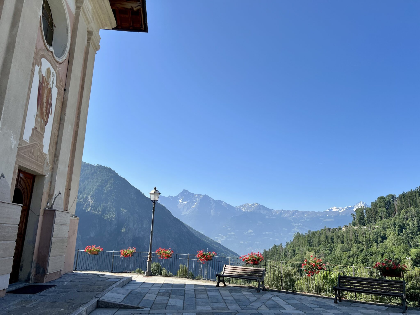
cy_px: 158
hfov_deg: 67.3
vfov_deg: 53.1
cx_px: 210
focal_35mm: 26
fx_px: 315
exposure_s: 1/3968
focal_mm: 5.7
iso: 50
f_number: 1.5
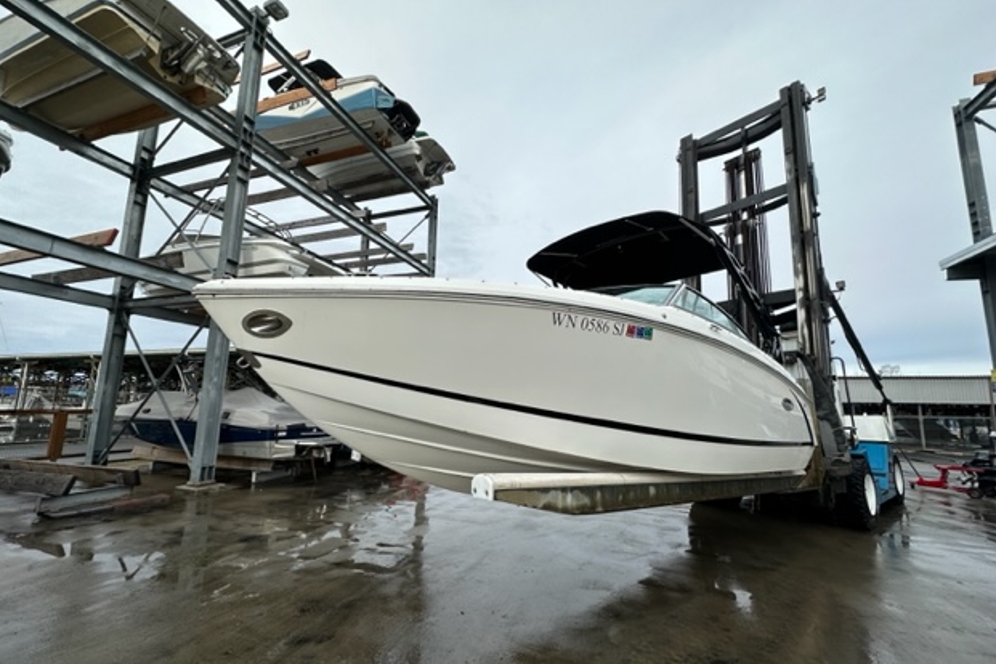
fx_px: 415
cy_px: 346
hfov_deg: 100.4
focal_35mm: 15
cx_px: 484
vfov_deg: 77.3
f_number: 2.2
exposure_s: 1/1135
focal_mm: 2.22
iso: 50
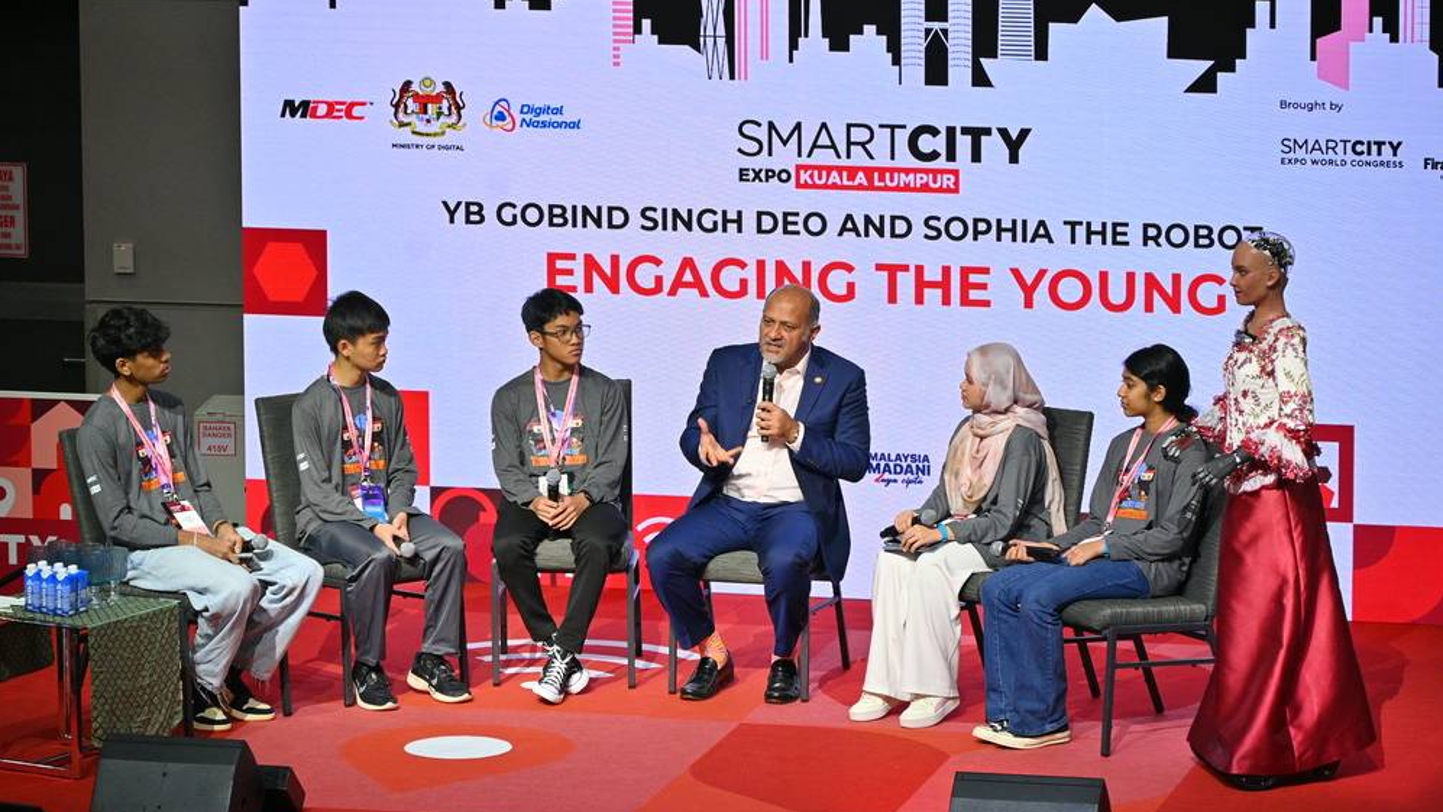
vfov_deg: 6.4
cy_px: 399
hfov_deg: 11.4
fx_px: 7232
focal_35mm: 189
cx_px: 722
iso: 1000
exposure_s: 1/200
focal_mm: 120
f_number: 6
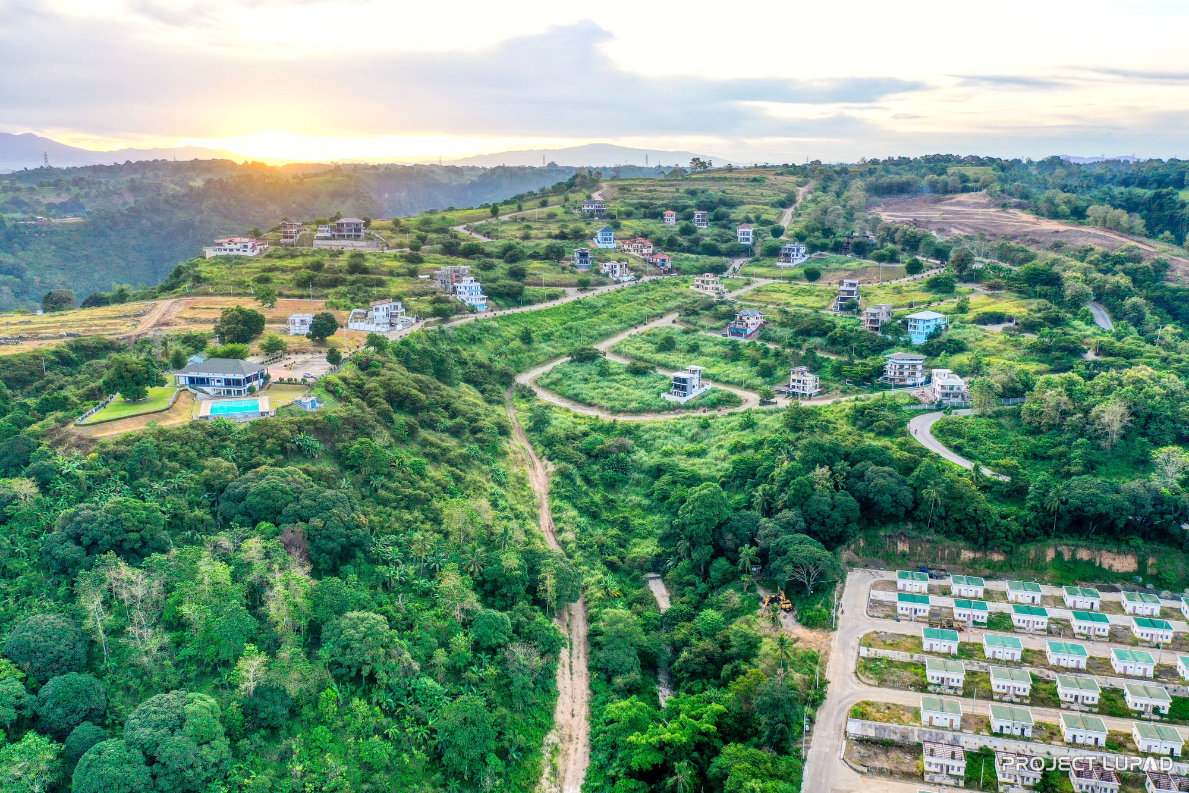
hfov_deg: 65.5
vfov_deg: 46.4
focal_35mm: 28
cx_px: 594
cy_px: 396
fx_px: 925
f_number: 4
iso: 100
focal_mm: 10.26
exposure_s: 1/100
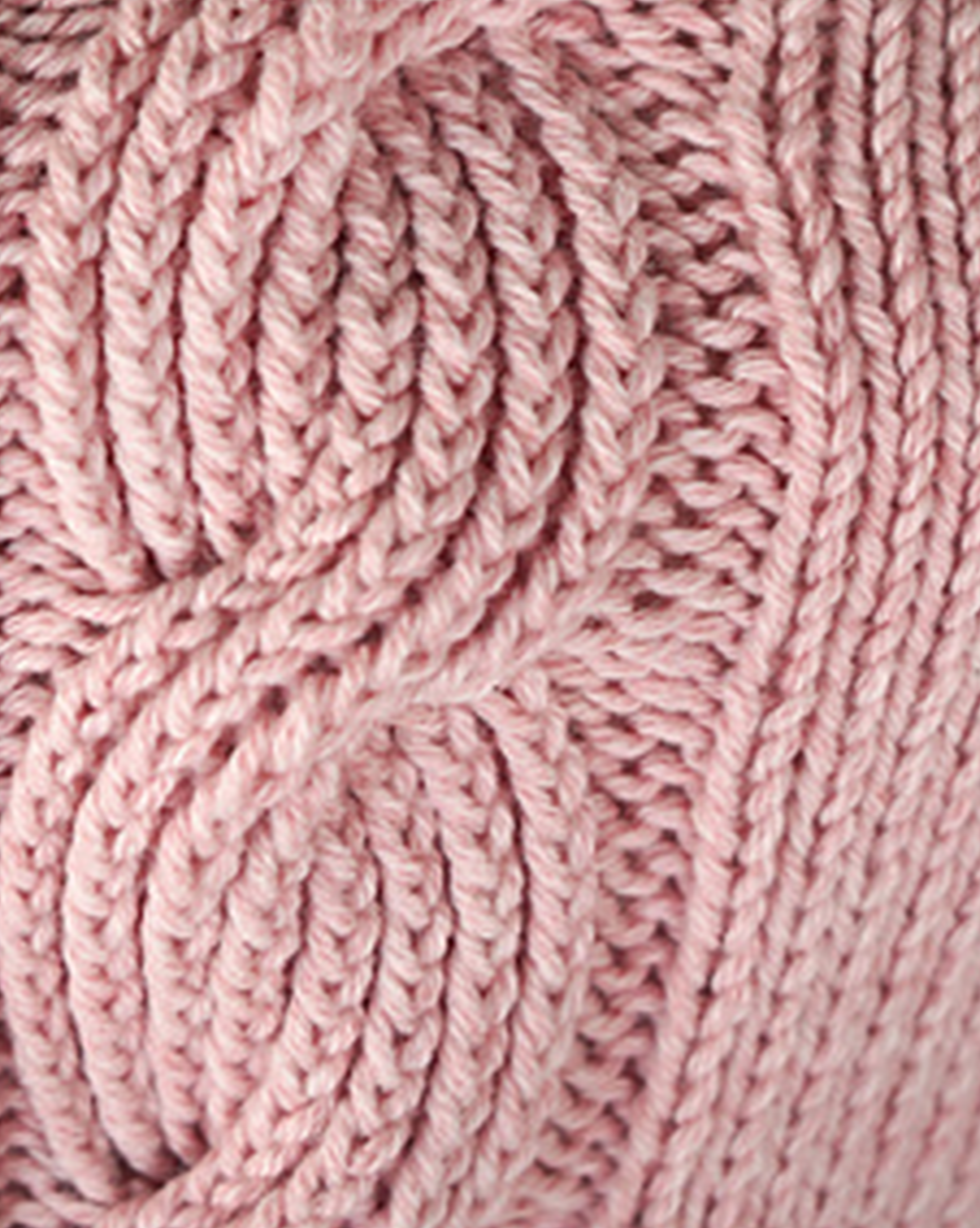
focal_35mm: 174
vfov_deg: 11.1
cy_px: 191
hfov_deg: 8.9
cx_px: 345
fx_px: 6315
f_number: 5
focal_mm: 105
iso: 200
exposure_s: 1/125
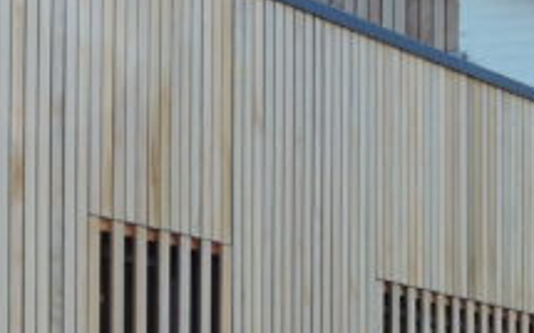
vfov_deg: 5.4
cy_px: 543
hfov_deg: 8.4
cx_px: -340
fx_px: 3519
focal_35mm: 242
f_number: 4
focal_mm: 9
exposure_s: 1/200
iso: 100
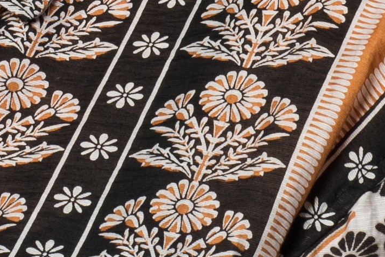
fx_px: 4140
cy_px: -283
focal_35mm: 387
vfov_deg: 3.5
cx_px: -82
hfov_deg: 5.3
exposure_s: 1/200
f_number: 11
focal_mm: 50
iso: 160
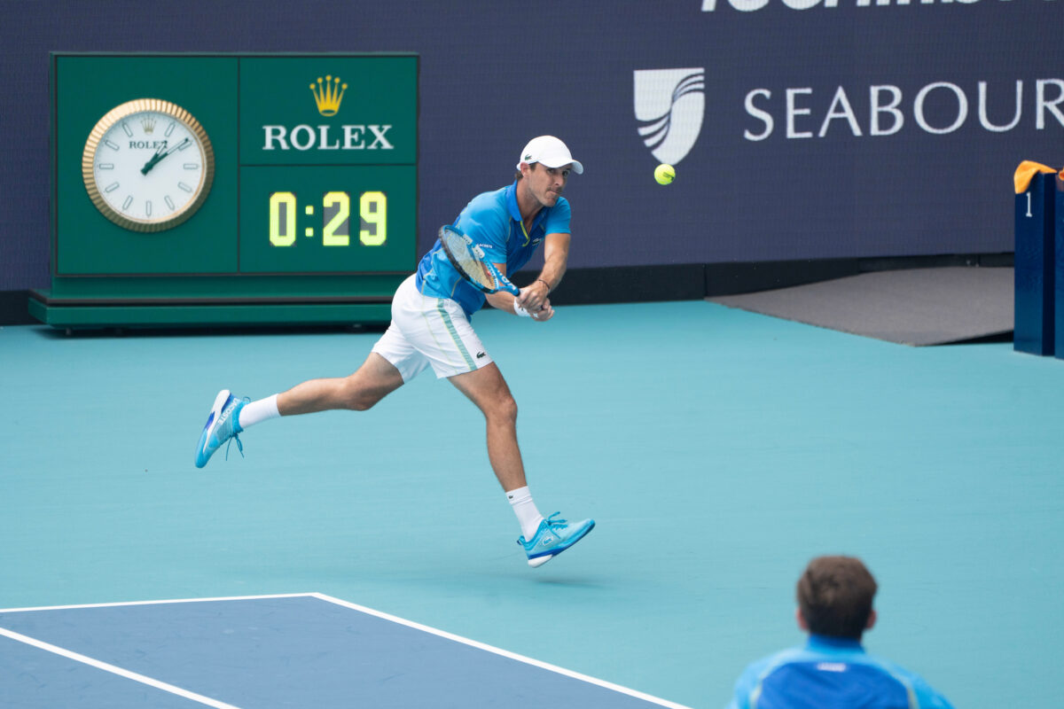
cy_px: 354
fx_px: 10757
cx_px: 532
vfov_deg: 3.8
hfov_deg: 5.7
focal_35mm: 364
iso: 800
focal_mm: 364
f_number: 5.6
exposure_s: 1/2000
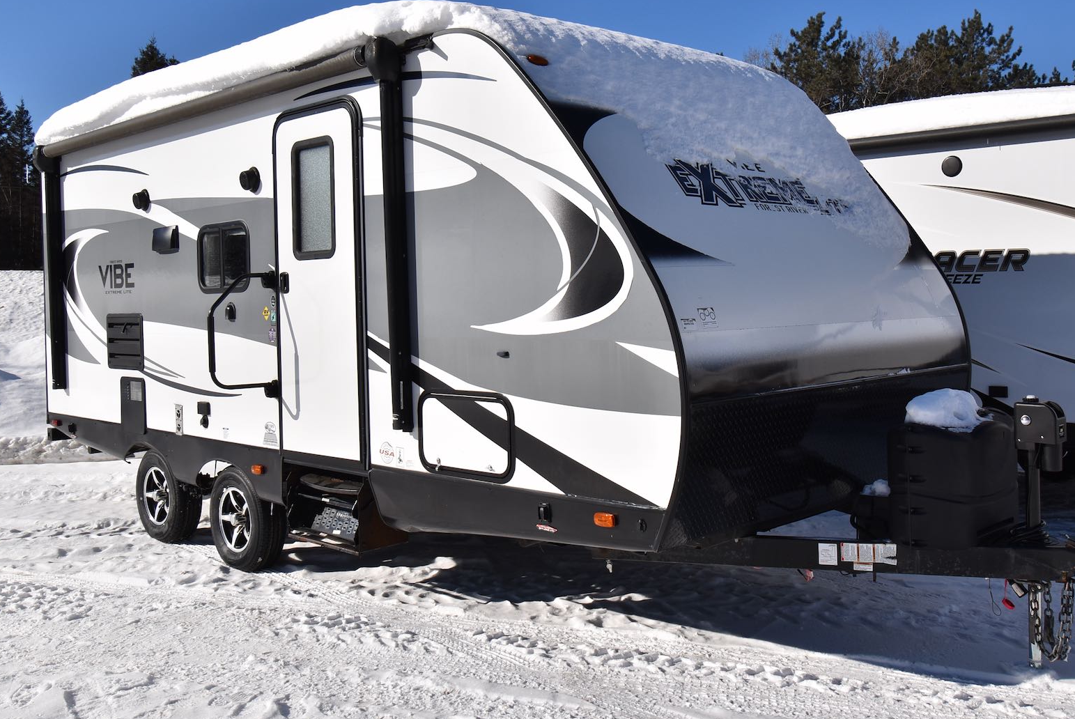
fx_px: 1046
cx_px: 584
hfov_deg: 54.3
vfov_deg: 37.9
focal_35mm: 35
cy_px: 322
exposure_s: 1/500
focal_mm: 20
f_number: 11
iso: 200
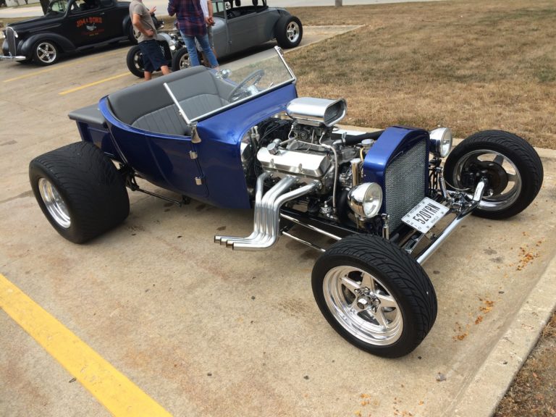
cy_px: 208
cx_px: 278
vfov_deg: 48.2
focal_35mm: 29
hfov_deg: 61.7
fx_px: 466
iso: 32
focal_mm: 4.15
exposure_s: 1/933
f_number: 2.2
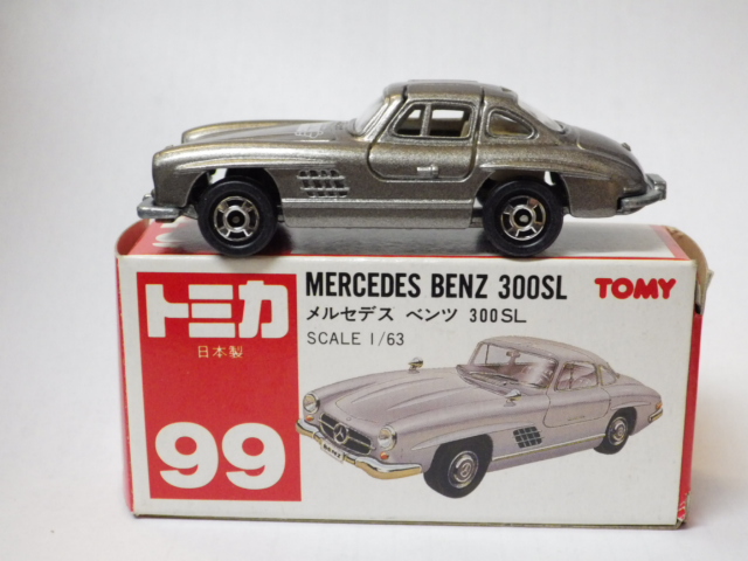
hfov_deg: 32.7
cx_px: 374
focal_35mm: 59
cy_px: 280
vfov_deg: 24.8
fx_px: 1275
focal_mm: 10.7
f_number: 4
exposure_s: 1/50
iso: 800
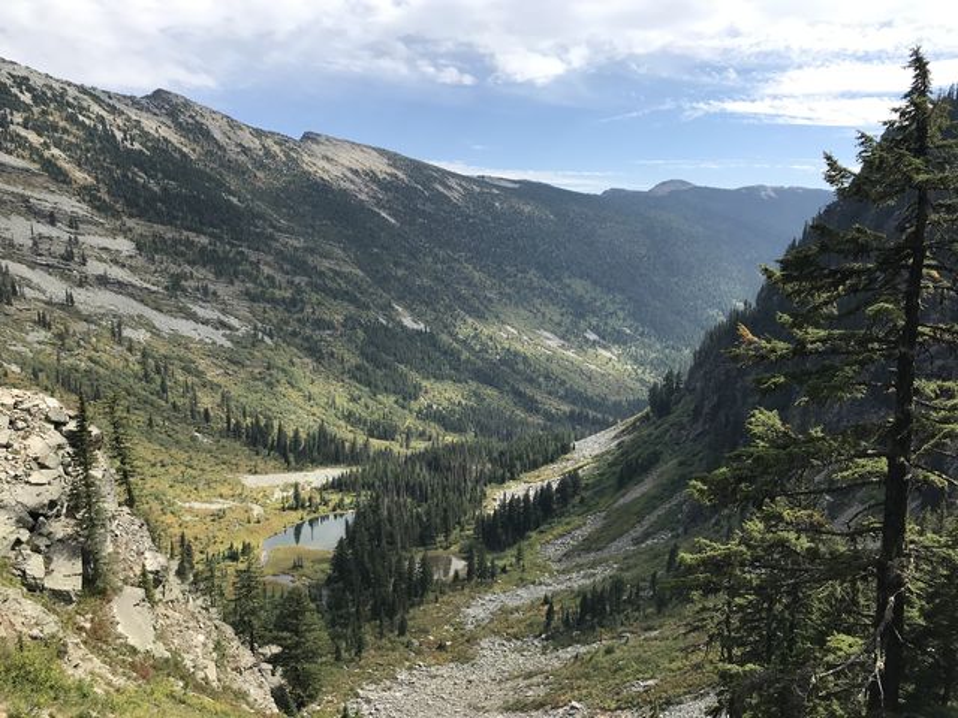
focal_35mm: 28
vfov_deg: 49.7
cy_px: 359
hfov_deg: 63.4
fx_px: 775
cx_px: 479
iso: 20
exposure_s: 1/1709
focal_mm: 3.99
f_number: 1.8
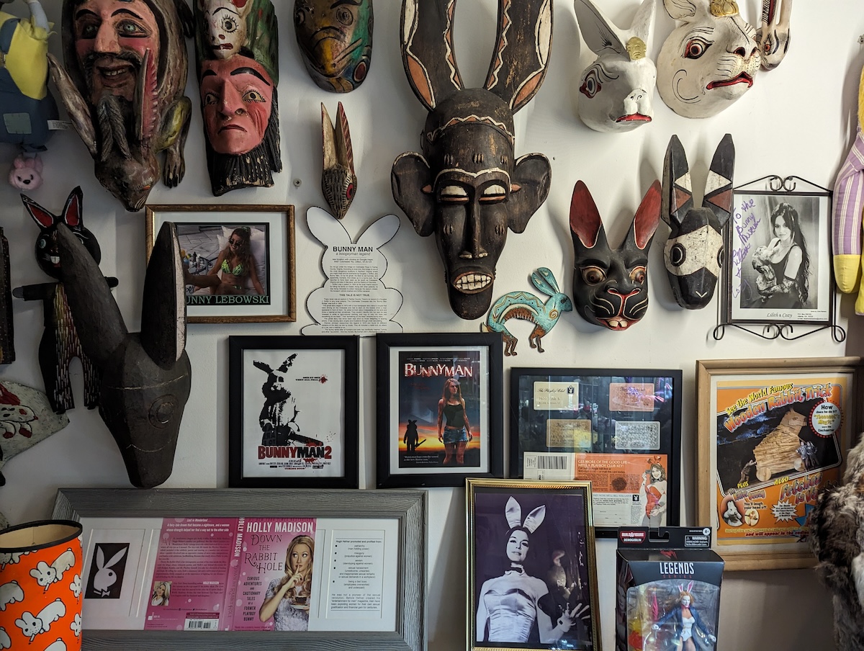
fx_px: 600
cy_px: 326
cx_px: 432
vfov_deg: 57.0
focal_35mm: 24
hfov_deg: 71.5
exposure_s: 1/24.2
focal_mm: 6.81
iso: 269
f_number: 1.85
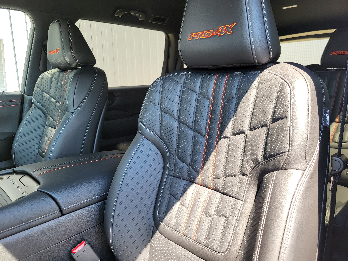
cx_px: 174
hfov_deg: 67.3
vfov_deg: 53.1
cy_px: 130
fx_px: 261
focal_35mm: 26
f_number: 1.8
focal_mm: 5.4
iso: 40
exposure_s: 1/130
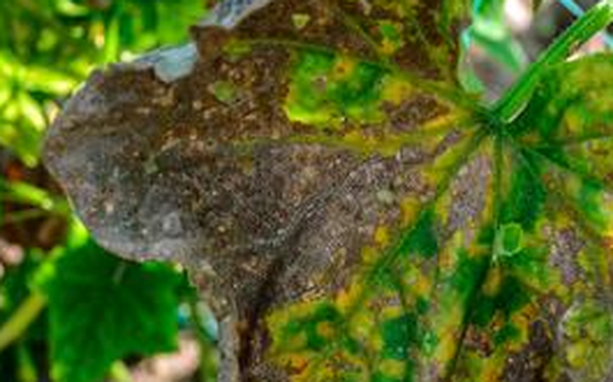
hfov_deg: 15.0
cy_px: 232
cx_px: 511
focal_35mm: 138
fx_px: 2303
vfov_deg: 9.5
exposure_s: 1/100
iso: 100
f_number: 5
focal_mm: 34
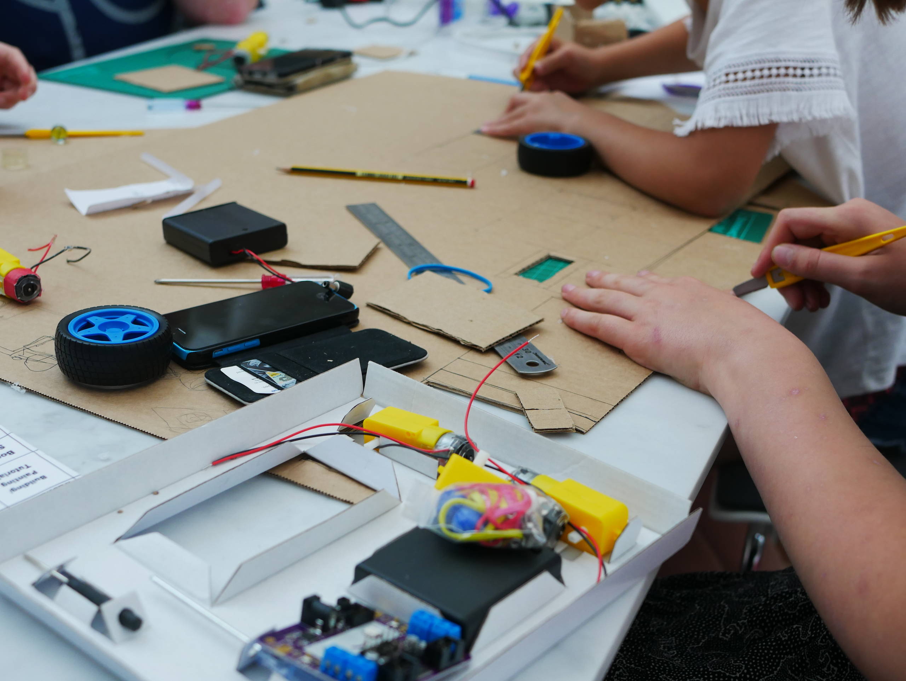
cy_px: 340
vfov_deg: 29.1
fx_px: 1309
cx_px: 453
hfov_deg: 38.2
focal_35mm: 50
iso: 400
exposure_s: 1/400
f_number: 3.2
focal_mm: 25
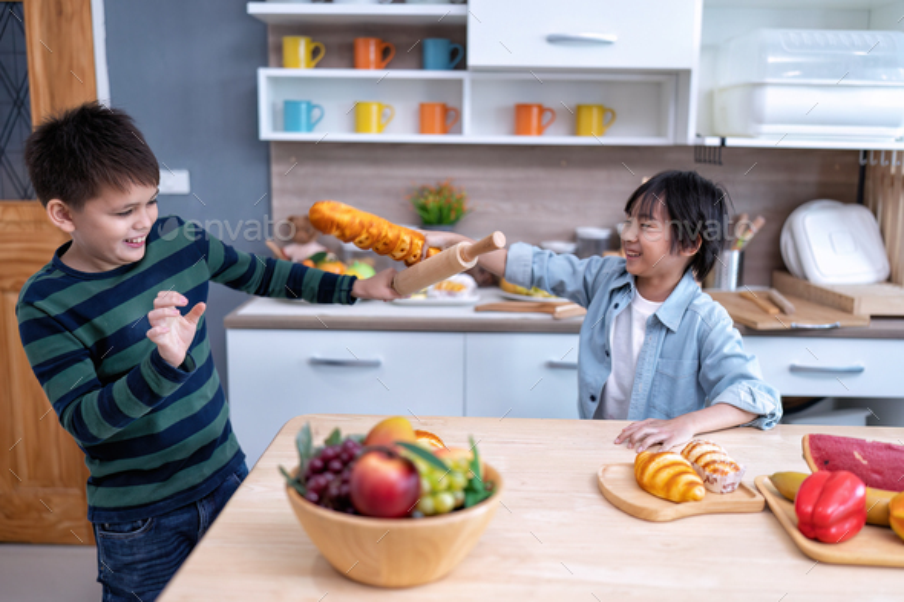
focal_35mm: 35
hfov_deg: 54.4
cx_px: 452
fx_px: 879
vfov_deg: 37.8
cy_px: 301
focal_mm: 35
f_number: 1.4
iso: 320
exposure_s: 1/500
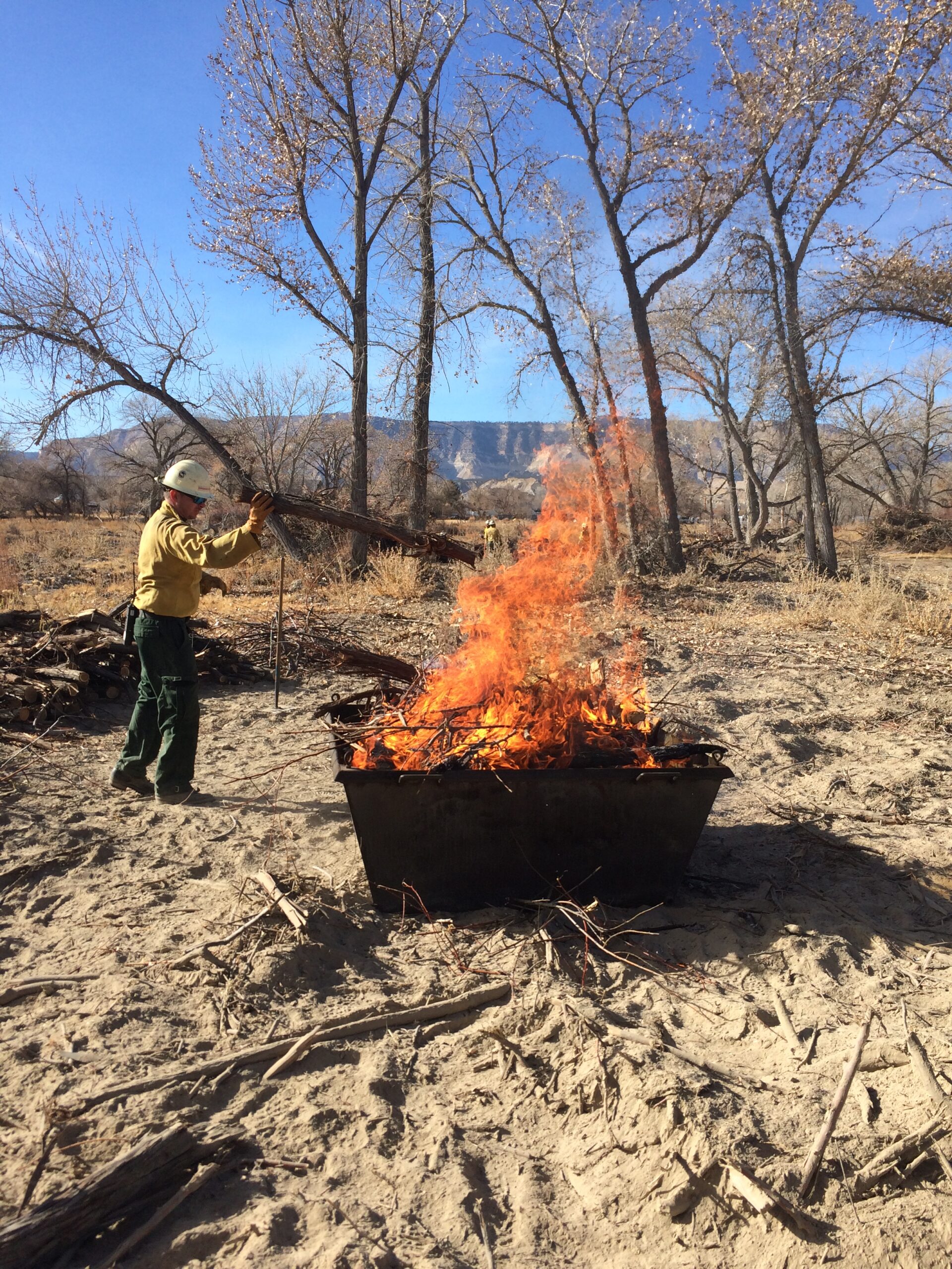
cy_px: 634
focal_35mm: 29
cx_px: 476
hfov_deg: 48.2
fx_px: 1063
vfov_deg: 61.7
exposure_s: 1/1282
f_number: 2.2
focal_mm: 4.15
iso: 32
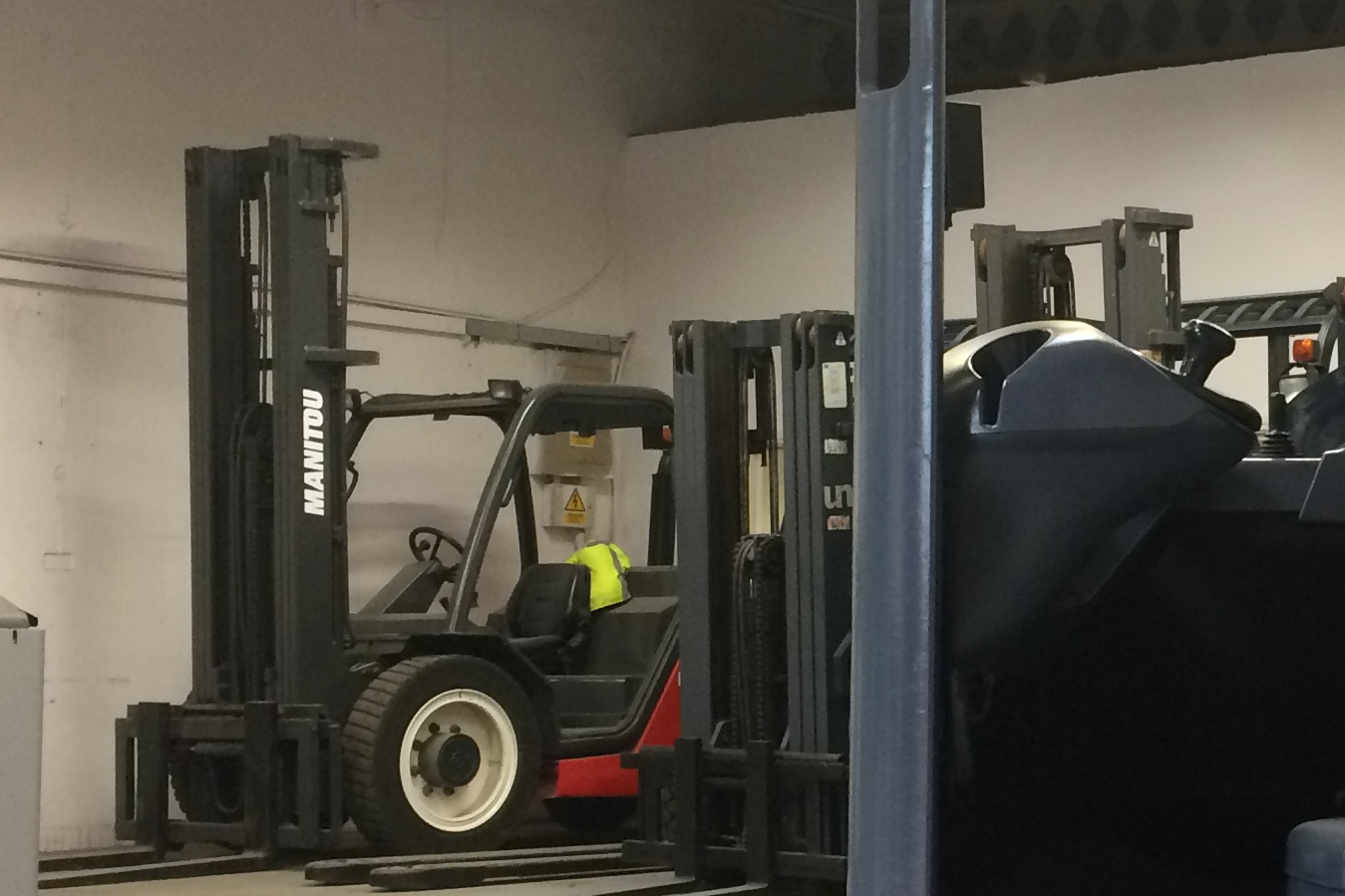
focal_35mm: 73
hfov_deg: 26.4
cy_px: 506
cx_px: 1311
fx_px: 2727
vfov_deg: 18.7
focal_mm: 4.15
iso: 200
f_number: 2.2
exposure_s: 1/33
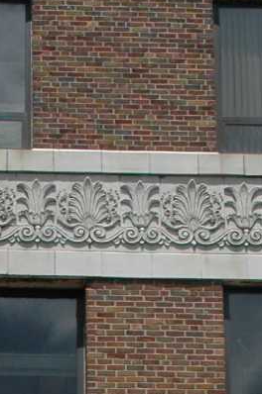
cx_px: 4
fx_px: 1945
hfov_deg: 7.7
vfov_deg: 10.9
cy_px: 686
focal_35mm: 178
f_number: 8
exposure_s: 1/500
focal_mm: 23
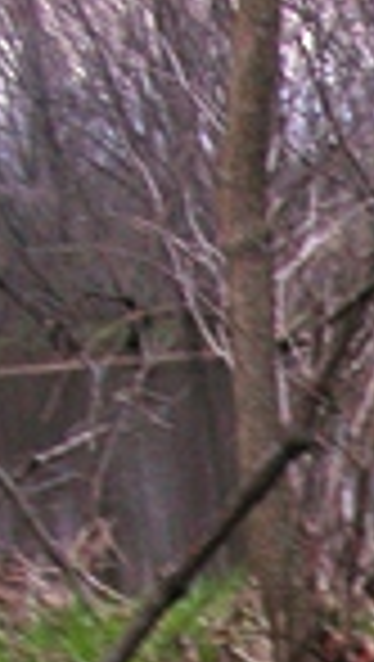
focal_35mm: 123
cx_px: 910
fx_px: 2162
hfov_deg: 8.9
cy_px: 743
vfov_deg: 16.8
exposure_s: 1/4
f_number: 6.9
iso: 100
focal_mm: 5.7
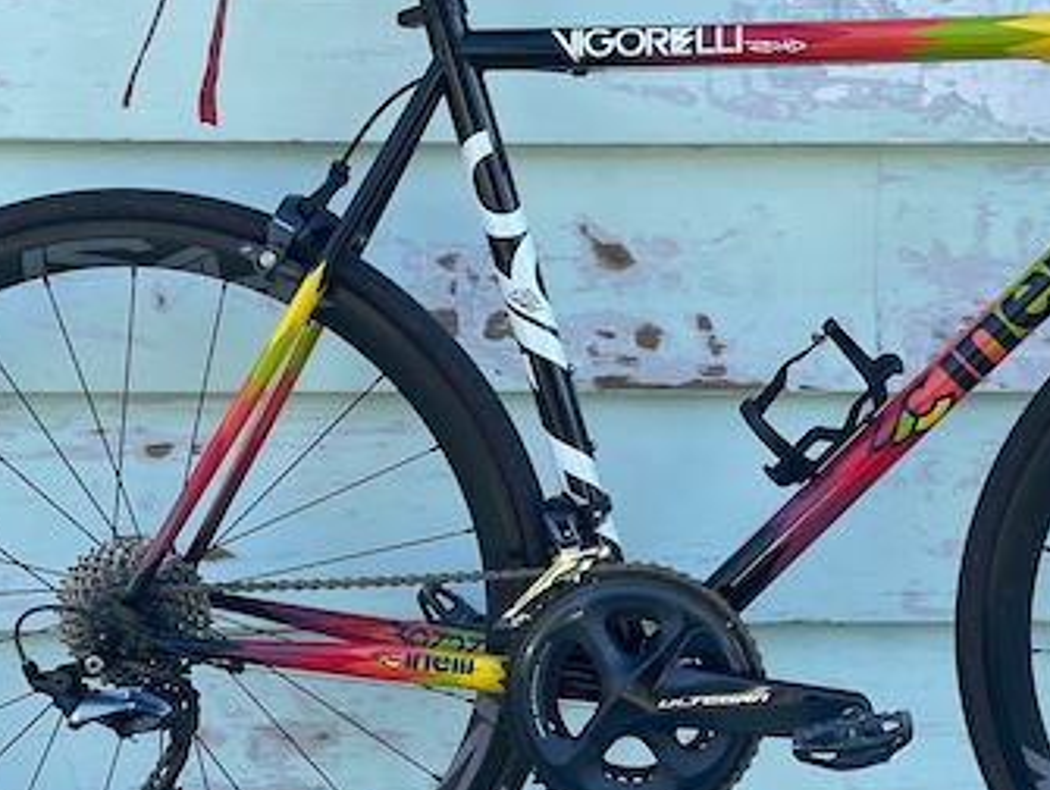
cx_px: 727
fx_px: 1883
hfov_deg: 30.8
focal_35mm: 62
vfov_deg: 23.7
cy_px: 426
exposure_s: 1/602
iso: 32
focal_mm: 4.2
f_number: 1.6
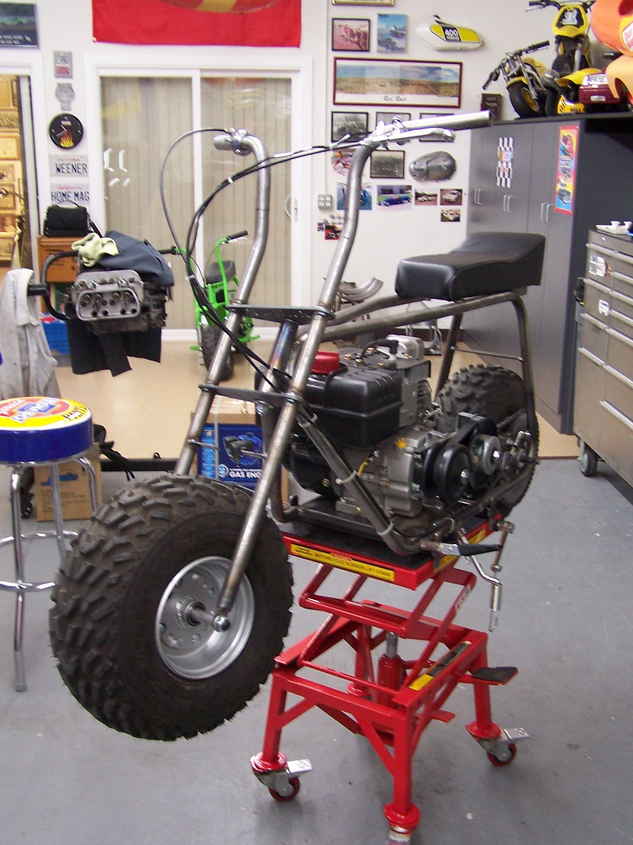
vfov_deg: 44.8
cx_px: 348
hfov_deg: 34.3
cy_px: 454
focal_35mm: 42
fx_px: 1024
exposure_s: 1/15
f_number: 2.8
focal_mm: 6.3
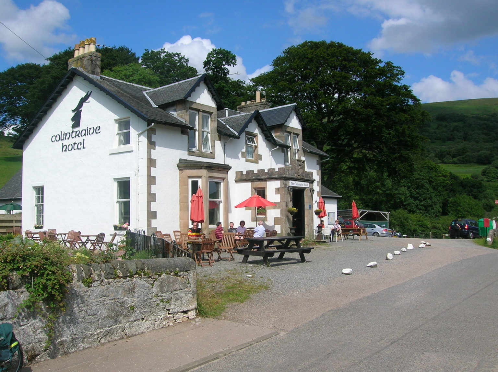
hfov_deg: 54.0
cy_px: 186
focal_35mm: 34
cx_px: 249
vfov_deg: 41.7
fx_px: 489
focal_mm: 5.7
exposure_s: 1/654
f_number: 4.9
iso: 50
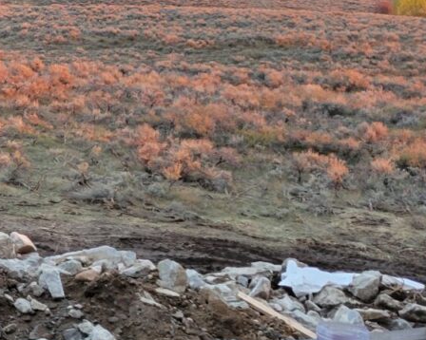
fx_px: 1096
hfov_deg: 18.8
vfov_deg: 17.5
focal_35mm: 87
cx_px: -251
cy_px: 76
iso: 160
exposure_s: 1/119
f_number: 1.8
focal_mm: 5.4
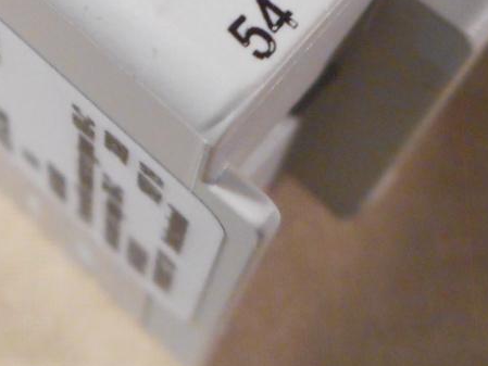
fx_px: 1255
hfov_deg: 21.7
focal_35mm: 89
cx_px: 100
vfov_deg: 15.5
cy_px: -152
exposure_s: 1/30
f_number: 3.7
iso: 400
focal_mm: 4.5
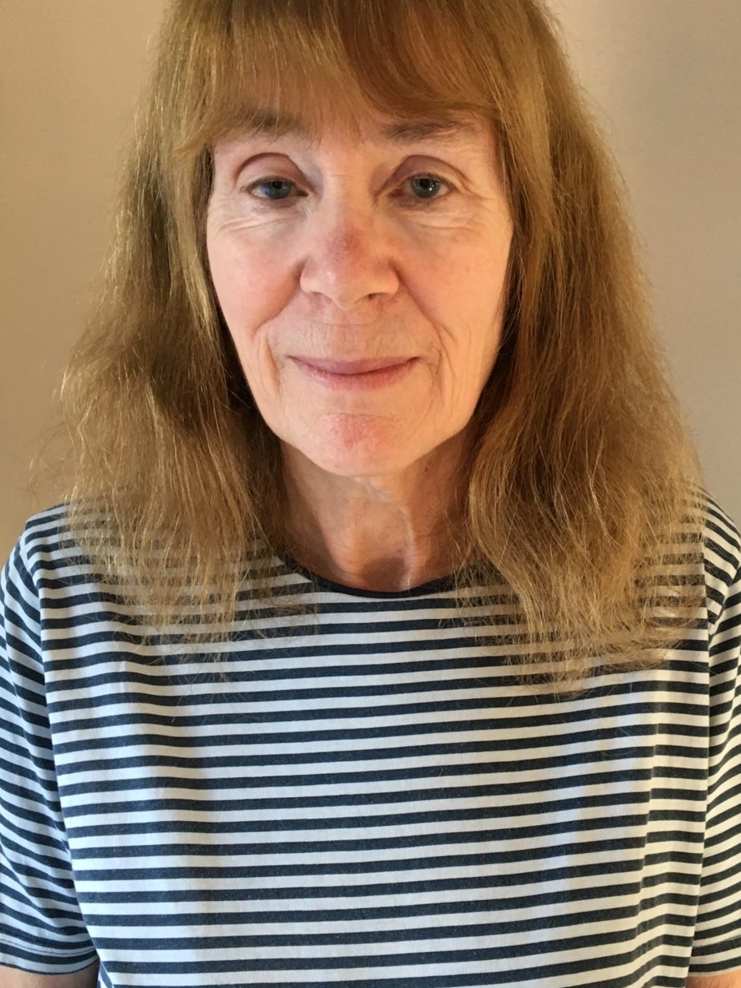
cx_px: 475
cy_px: 531
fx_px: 1370
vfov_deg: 39.6
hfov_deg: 30.1
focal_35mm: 48
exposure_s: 1/33
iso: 100
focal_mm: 4.15
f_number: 2.2
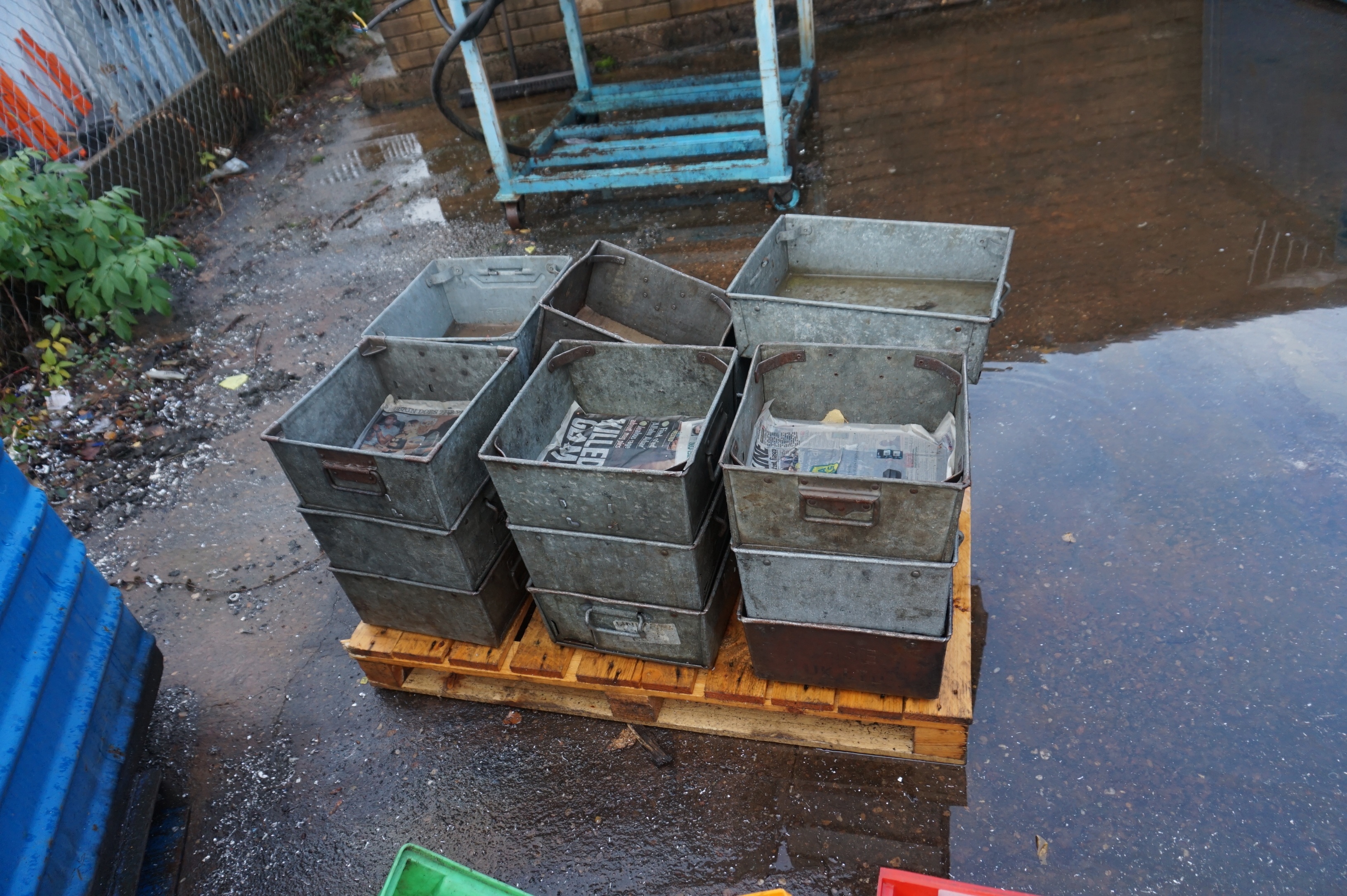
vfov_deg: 53.1
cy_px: 448
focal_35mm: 24
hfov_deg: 73.8
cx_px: 674
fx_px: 897
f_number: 4
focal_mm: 16
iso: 400
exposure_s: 1/160
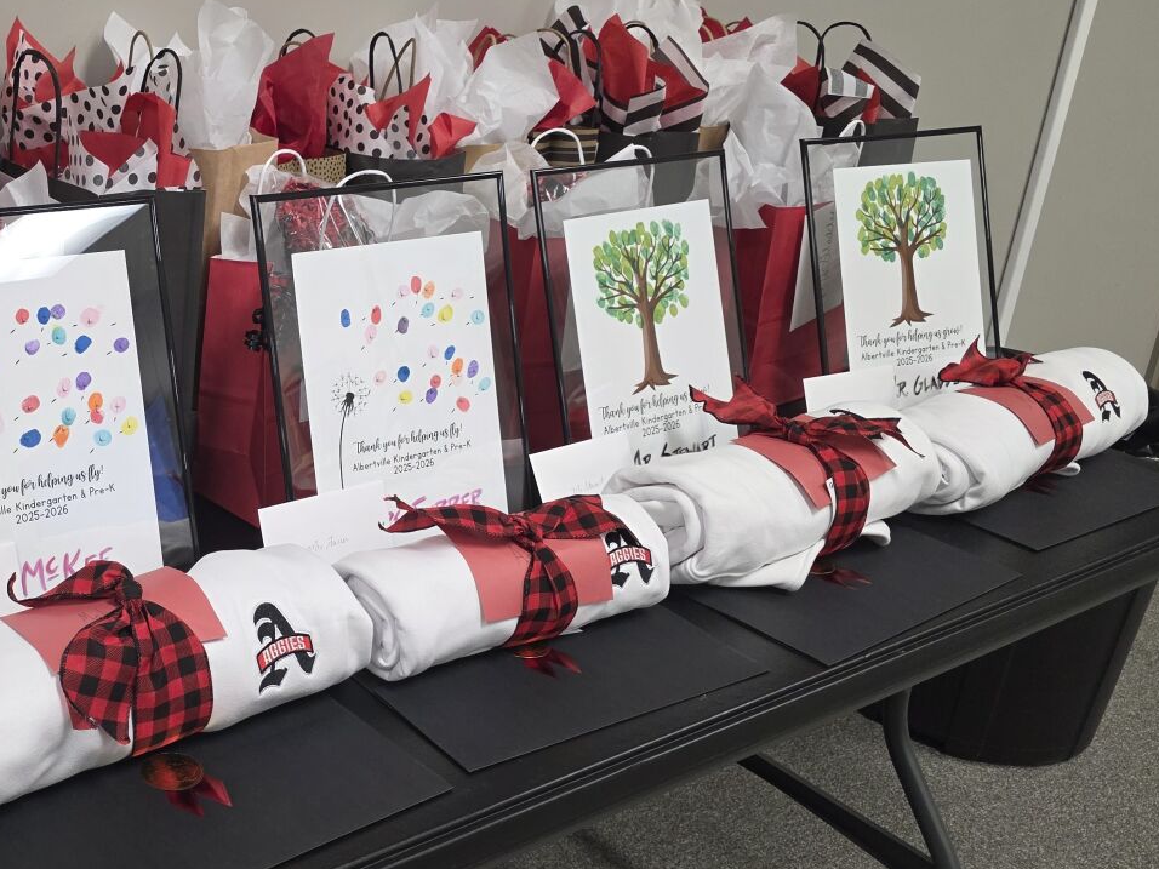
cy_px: 434
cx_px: 183
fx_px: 1339
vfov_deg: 36.0
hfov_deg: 43.9
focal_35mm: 40
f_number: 1.7
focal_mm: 6.3
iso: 200
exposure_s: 1/120
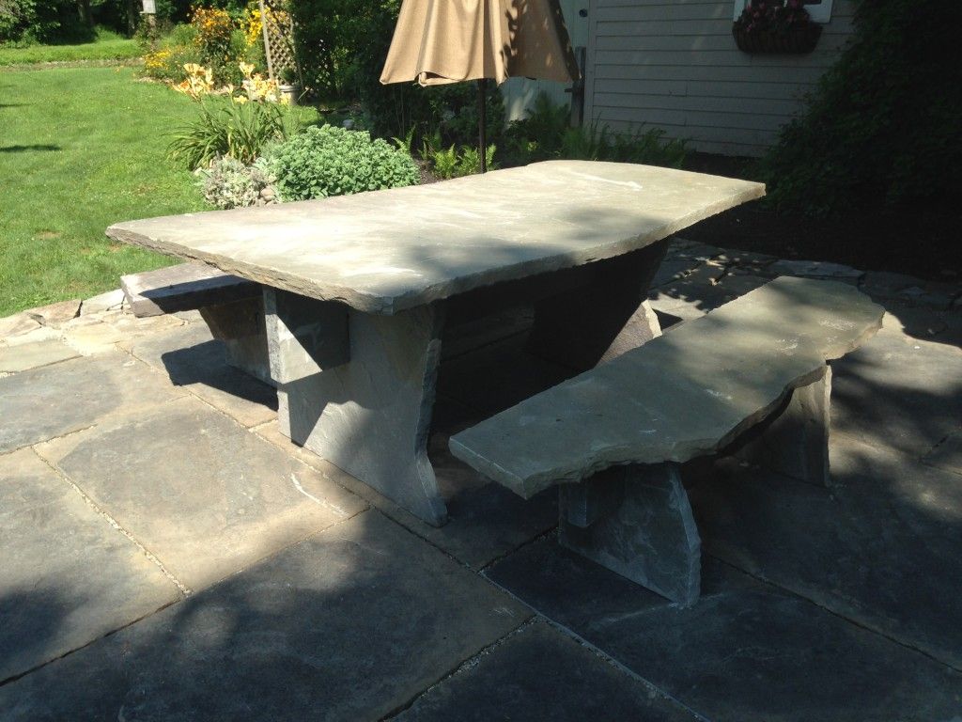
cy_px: 361
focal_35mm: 33
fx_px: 917
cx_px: 481
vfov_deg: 42.9
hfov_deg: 55.4
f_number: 2.4
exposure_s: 1/742
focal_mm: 4.12
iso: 50
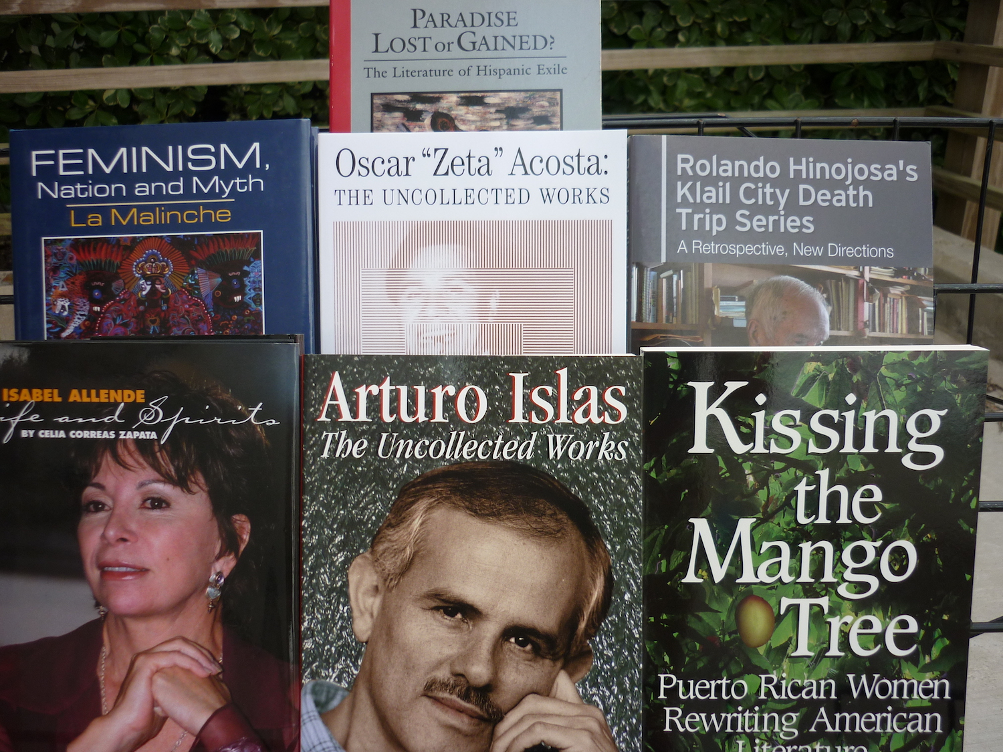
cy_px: 376
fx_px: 956
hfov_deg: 55.4
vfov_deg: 42.9
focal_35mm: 33
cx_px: 502
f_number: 2.8
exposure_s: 1/400
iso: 80
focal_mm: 5.5
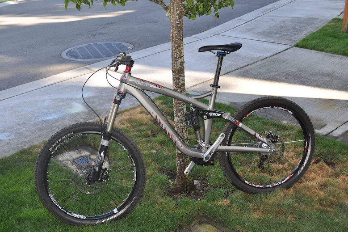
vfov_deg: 33.4
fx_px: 387
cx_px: 172
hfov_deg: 48.5
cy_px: 117
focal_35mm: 40
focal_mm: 26
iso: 200
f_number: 5.6
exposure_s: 1/100
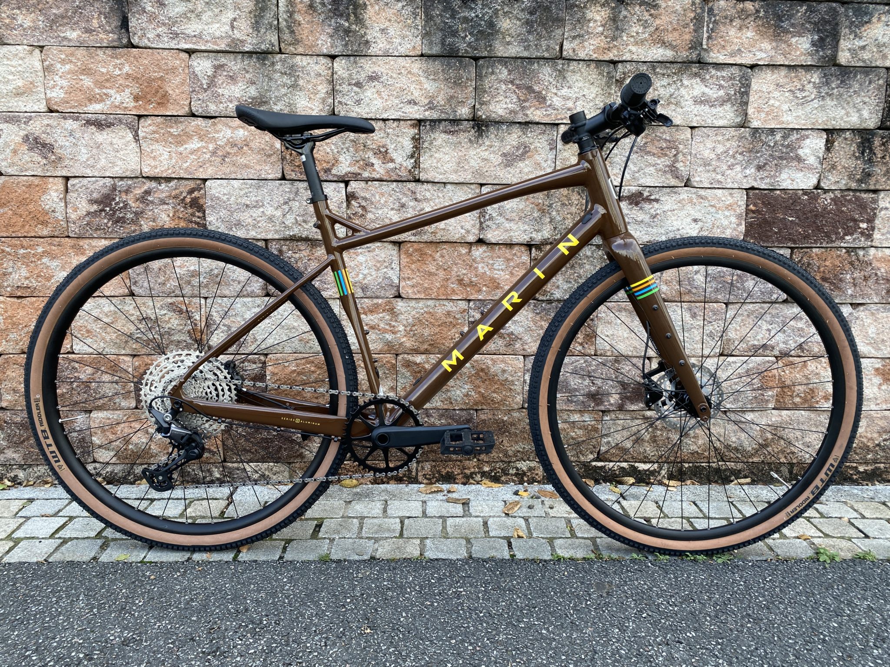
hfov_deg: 67.3
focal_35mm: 26
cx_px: 445
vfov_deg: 53.1
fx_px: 668
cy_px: 334
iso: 32
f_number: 1.8
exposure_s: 1/288
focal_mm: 4.25
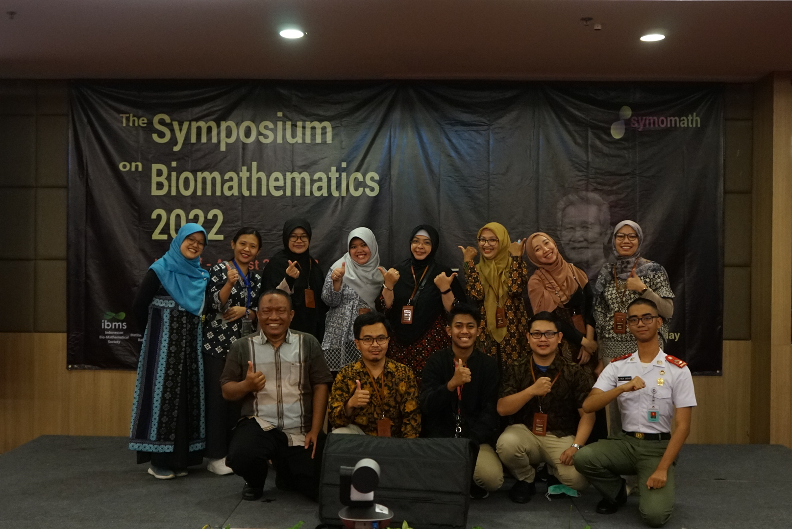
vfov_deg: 31.9
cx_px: 396
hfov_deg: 46.4
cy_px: 264
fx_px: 925
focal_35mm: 42
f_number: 3.5
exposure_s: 1/100
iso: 2500
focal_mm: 28
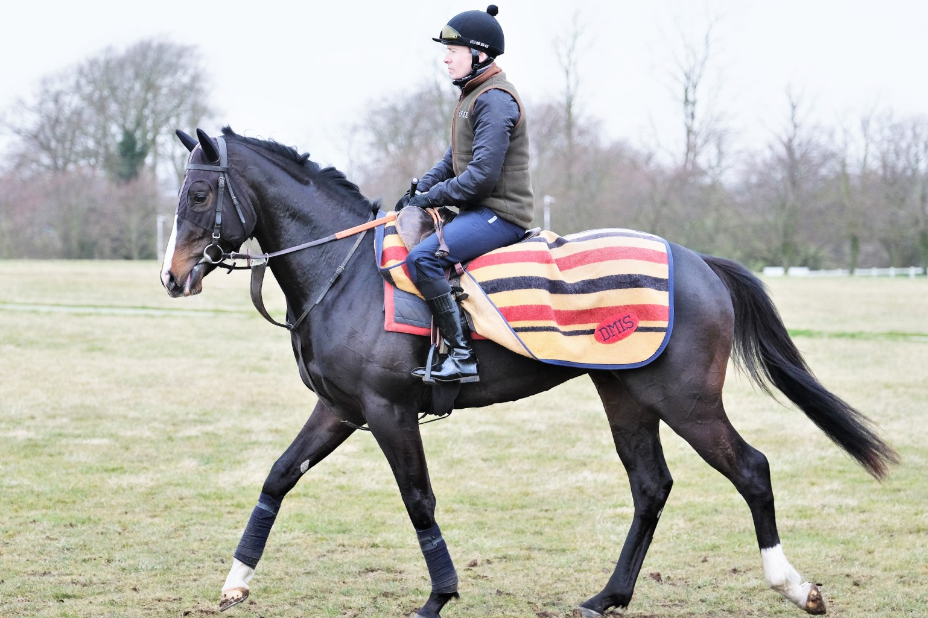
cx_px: 466
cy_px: 320
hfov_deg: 17.3
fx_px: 3041
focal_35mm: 118
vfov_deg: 11.6
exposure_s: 1/1000
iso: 1250
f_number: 2.8
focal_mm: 74.4
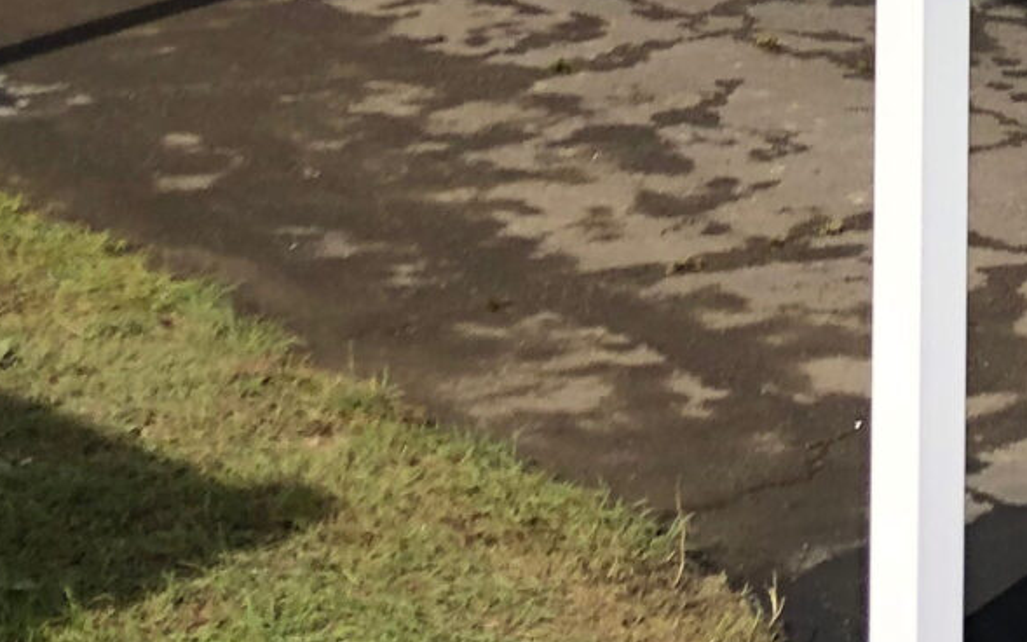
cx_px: 910
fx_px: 3610
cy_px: -707
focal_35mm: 129
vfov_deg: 9.4
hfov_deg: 16.0
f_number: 1.8
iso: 20
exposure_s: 1/2667
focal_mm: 4
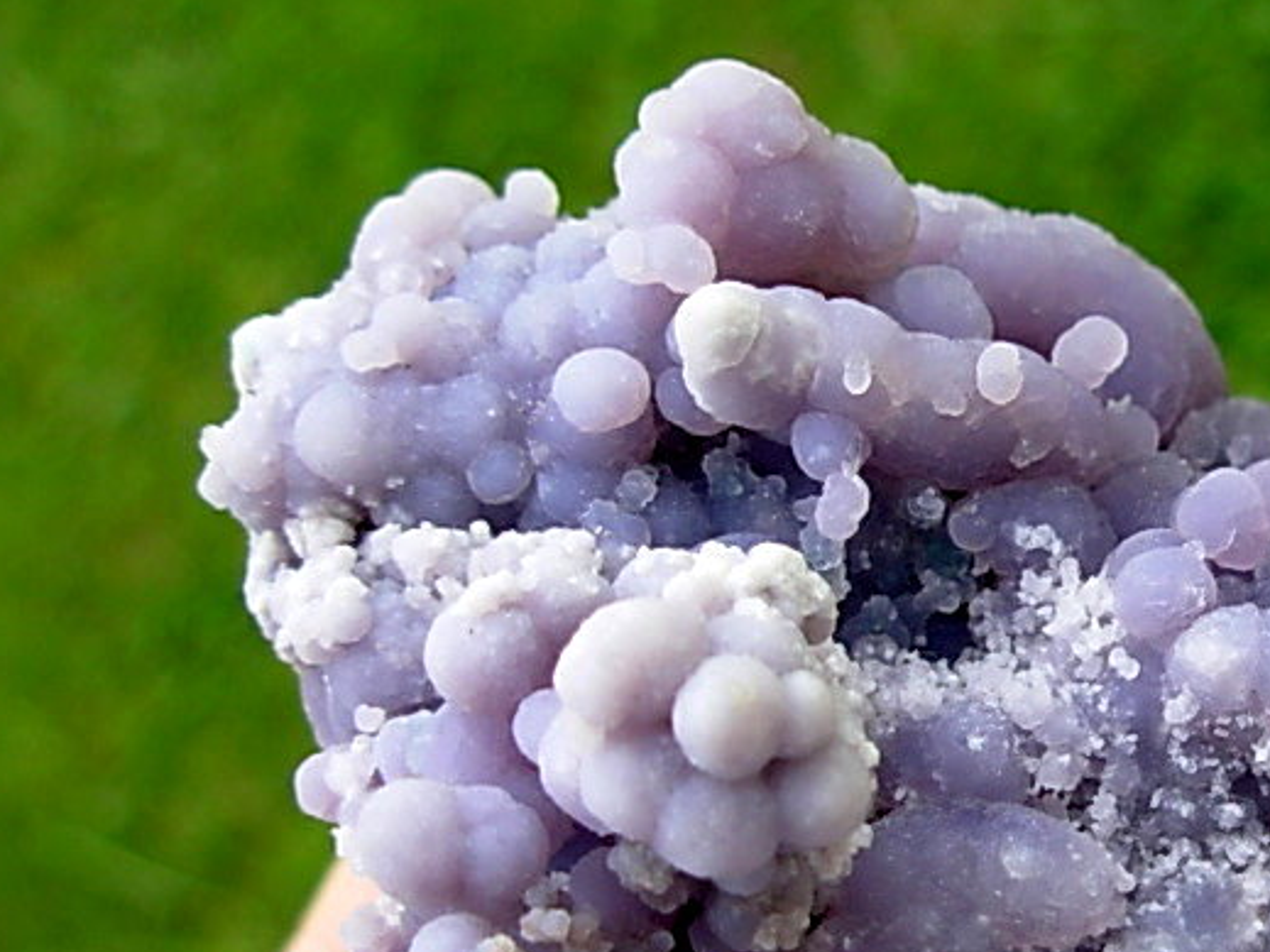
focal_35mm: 75
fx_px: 2751
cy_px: 675
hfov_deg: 25.0
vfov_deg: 19.5
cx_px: 1221
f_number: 2.9
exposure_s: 1/222
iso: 50
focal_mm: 6.3
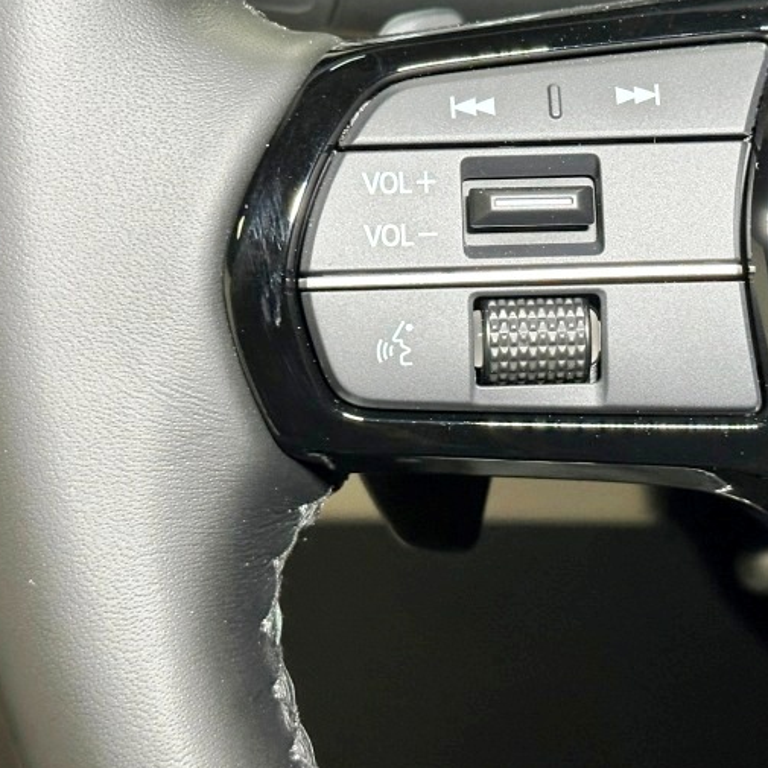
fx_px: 2159
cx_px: 513
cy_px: 228
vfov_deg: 20.1
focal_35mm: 86
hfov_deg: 20.1
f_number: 1.78
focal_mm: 6.86
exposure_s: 1/40
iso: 400
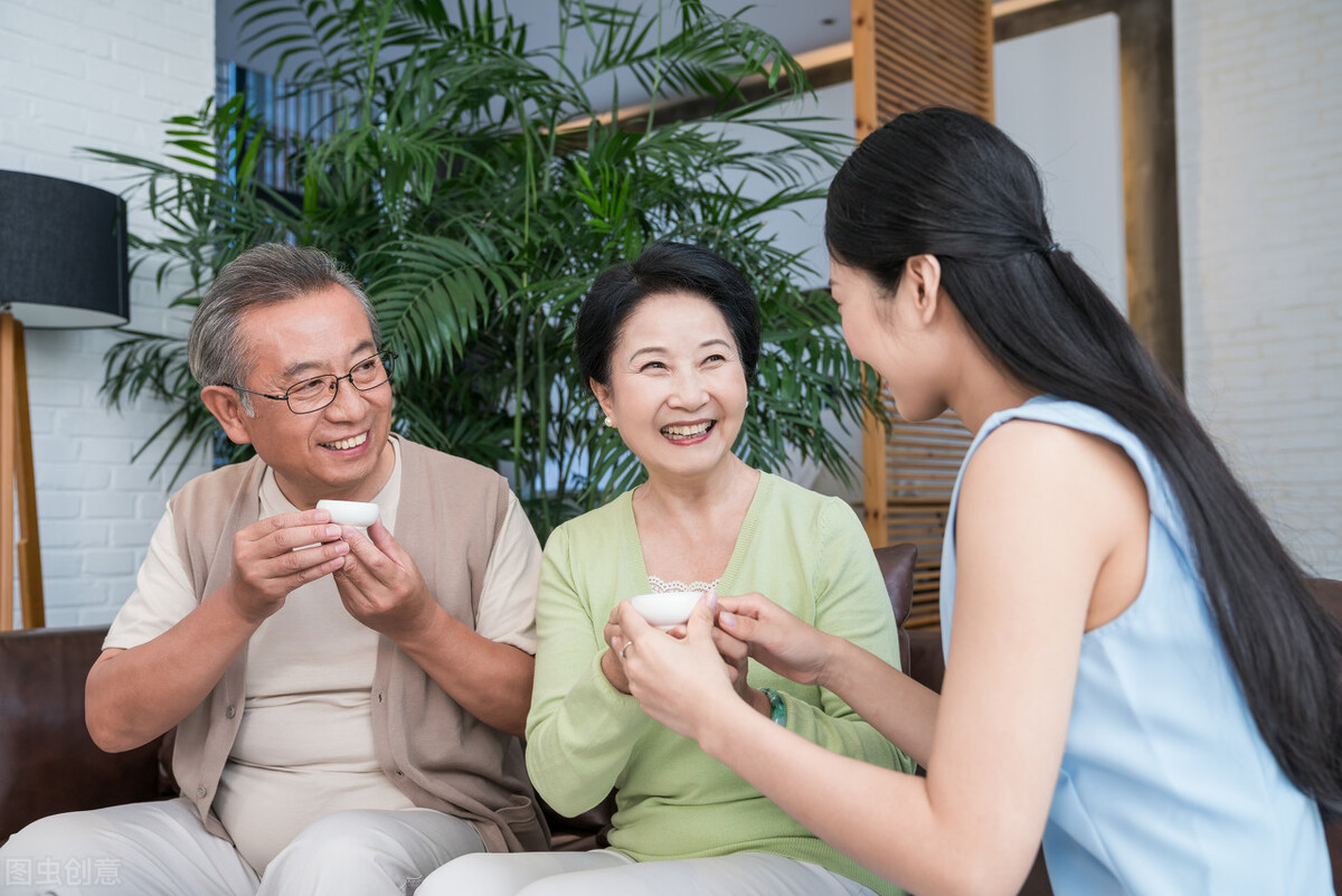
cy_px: 448
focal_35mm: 34
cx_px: 671
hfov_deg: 55.8
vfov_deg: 38.9
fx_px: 1268
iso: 320
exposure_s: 1/125
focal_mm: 34
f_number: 4
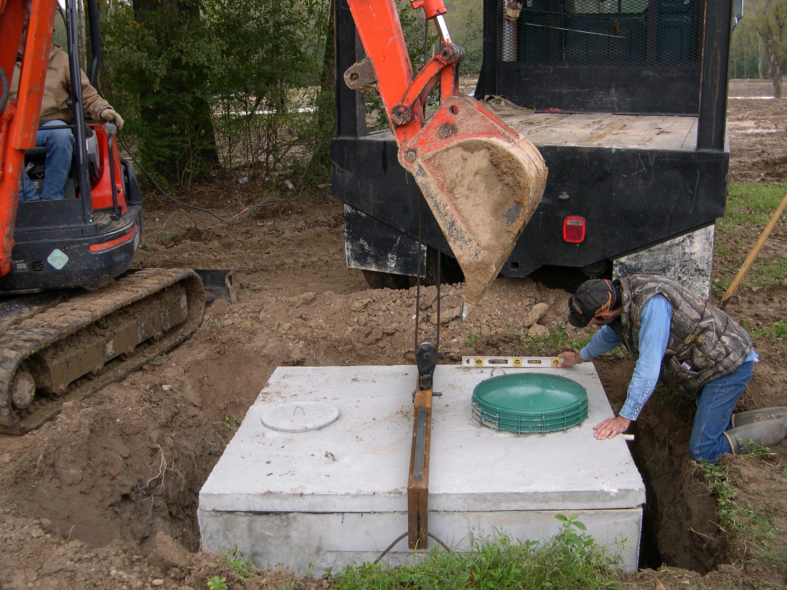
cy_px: 295
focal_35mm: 38
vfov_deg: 37.7
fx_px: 864
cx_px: 394
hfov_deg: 49.0
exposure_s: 1/168
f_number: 2.8
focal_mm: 8
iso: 100
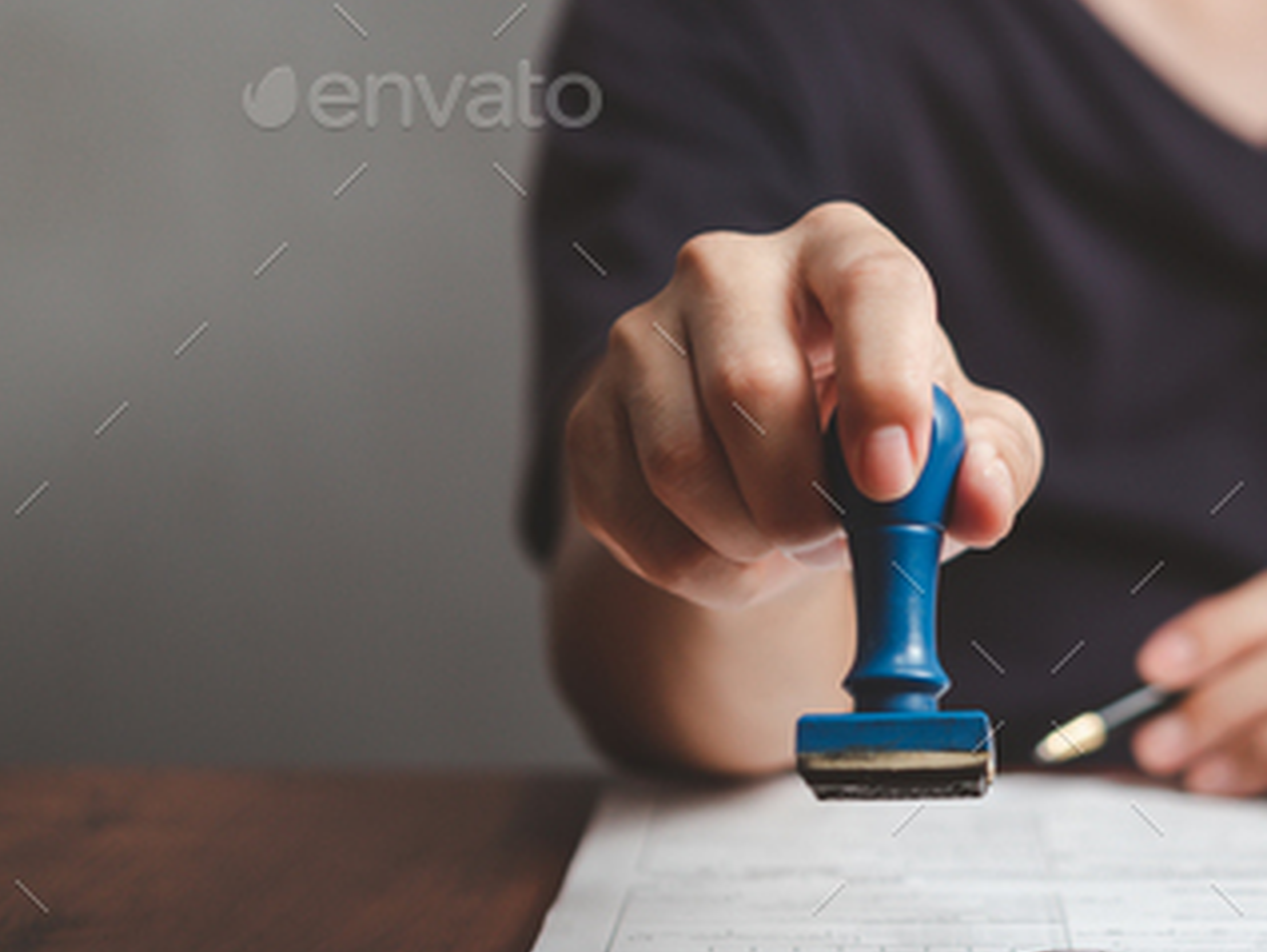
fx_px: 3919
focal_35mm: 107
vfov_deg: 13.8
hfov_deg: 18.2
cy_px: 287
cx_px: 1008
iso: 250
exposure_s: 1/100
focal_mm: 60
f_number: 2.8
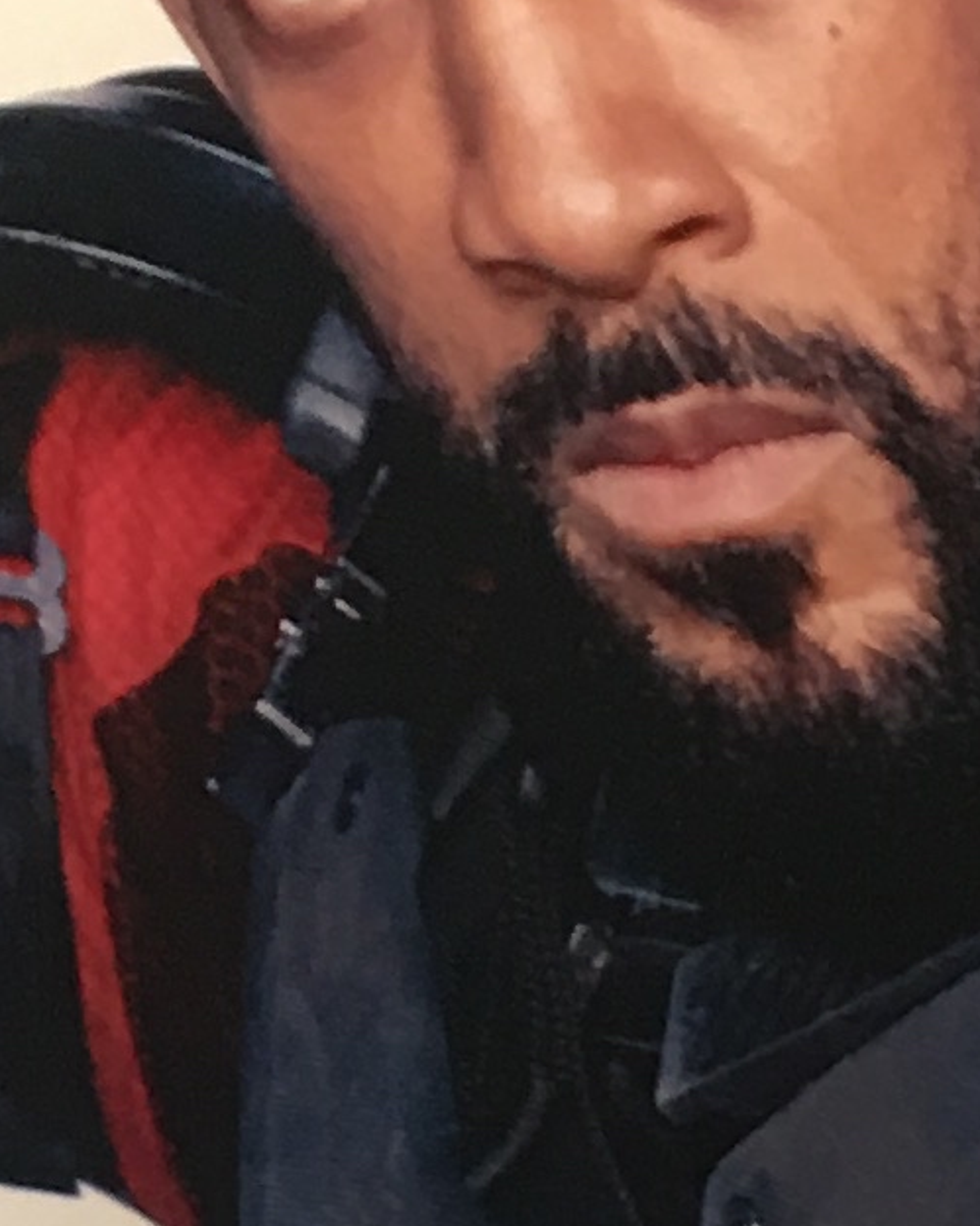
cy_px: 3755
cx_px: 2368
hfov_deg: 7.8
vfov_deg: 8.6
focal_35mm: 183
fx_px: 6636
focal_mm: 4.15
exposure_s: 1/15
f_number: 2.2
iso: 25
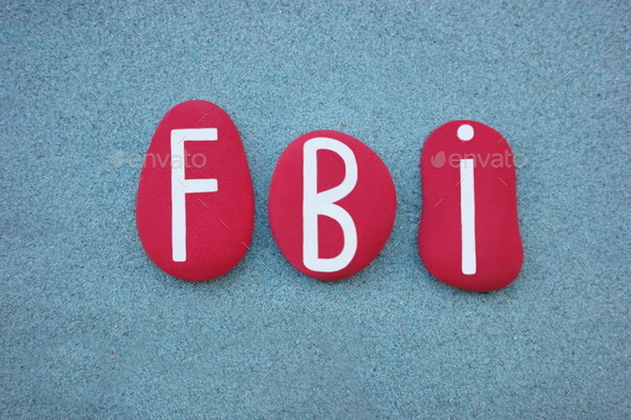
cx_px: 316
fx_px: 701
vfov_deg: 33.4
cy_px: 210
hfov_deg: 48.5
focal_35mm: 40
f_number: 2.8
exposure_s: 1/100
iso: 200
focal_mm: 26
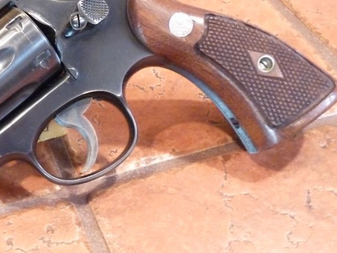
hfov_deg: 32.2
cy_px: 197
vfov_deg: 26.2
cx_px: 2
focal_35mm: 55
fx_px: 536
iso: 800
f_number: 2.8
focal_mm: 4.8
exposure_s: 1/20
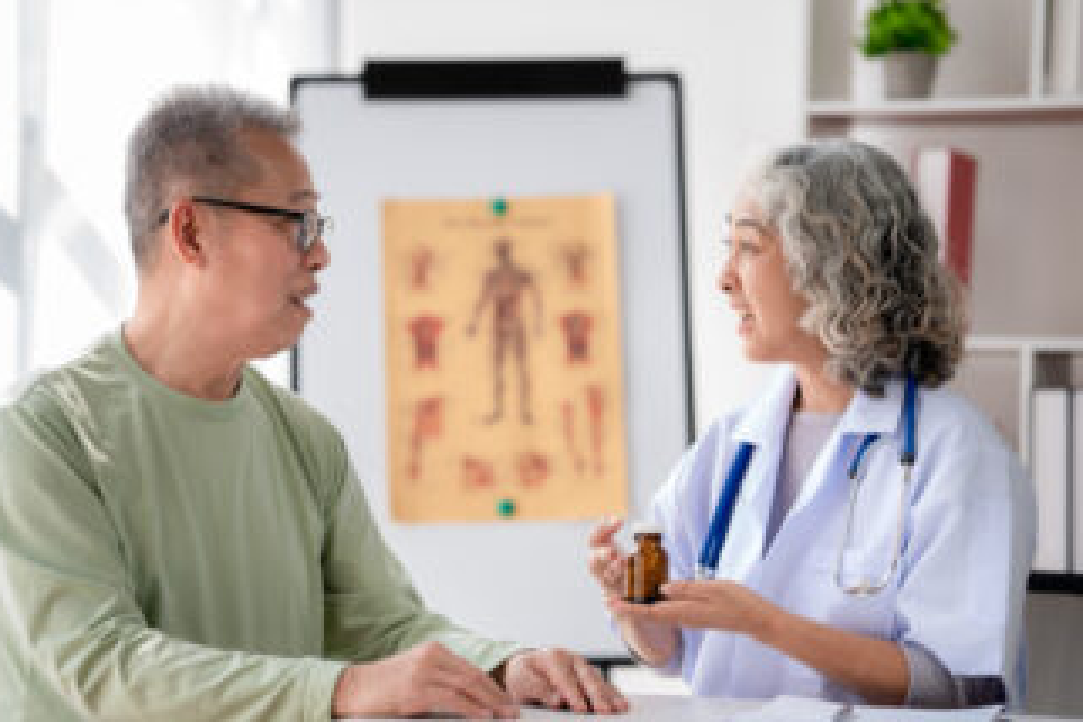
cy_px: 417
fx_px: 3189
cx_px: 520
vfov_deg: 12.9
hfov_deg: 19.3
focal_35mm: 106
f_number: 1.8
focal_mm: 85
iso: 50
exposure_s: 1/200
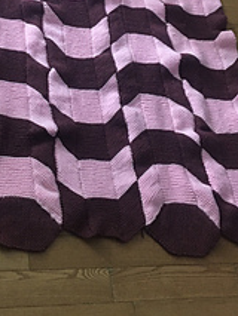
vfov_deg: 27.5
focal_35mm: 68
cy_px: 28
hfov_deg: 21.4
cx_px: 51
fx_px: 623
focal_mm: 4.15
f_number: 2.2
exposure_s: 1/30
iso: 200
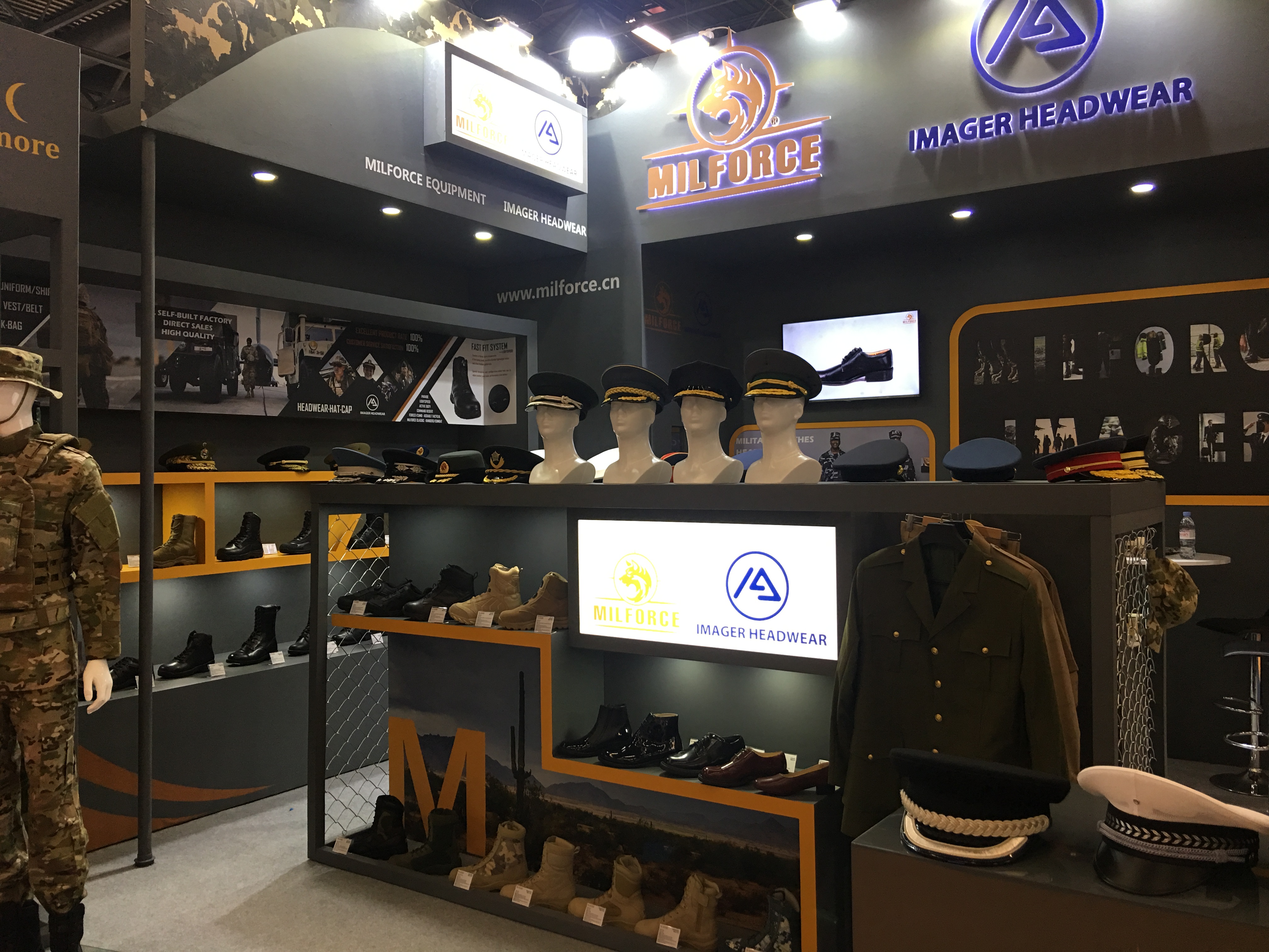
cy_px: 476
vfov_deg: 48.2
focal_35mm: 29
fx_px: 1063
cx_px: 634
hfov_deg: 61.7
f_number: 2.2
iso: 50
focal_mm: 4.15
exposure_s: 1/33
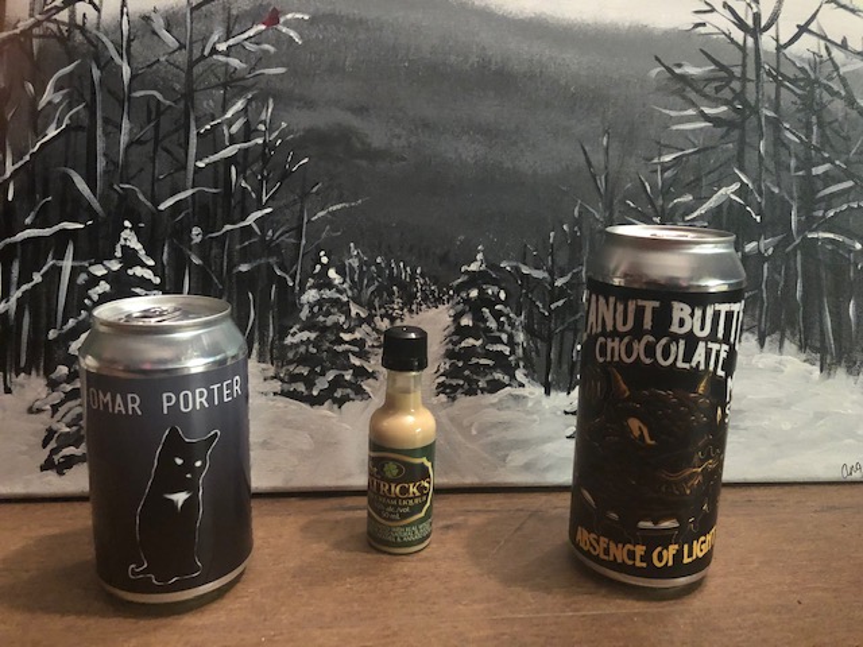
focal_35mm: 28
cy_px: 324
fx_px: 698
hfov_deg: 63.4
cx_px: 432
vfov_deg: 49.7
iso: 125
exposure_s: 1/4
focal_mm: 3.99
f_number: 1.8
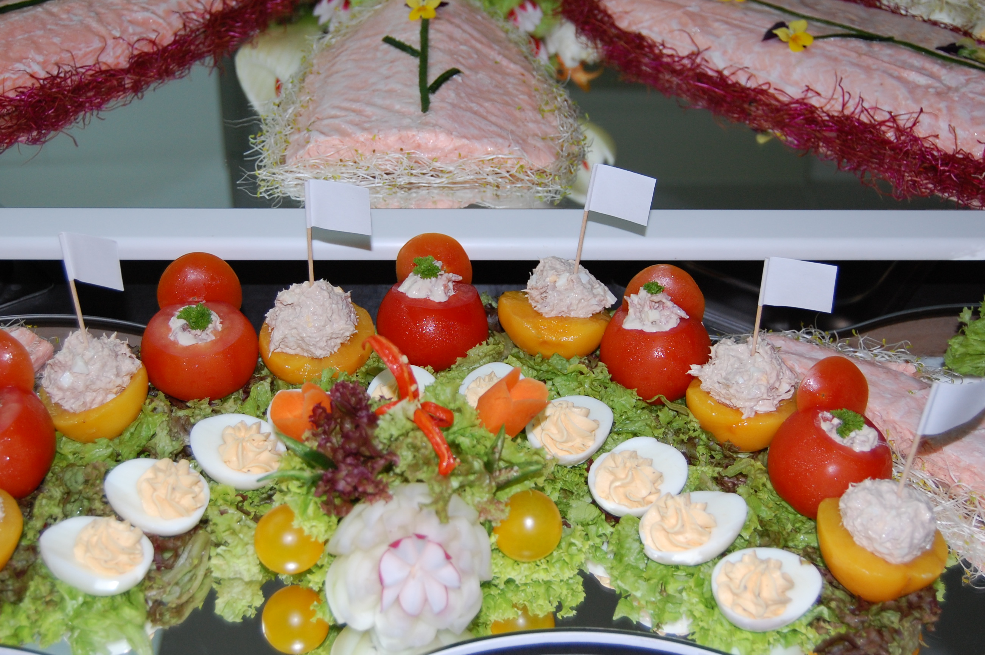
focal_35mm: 52
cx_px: 460
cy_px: 296
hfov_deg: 38.2
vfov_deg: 25.9
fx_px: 1422
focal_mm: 30
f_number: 4.2
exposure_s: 1/60
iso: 400
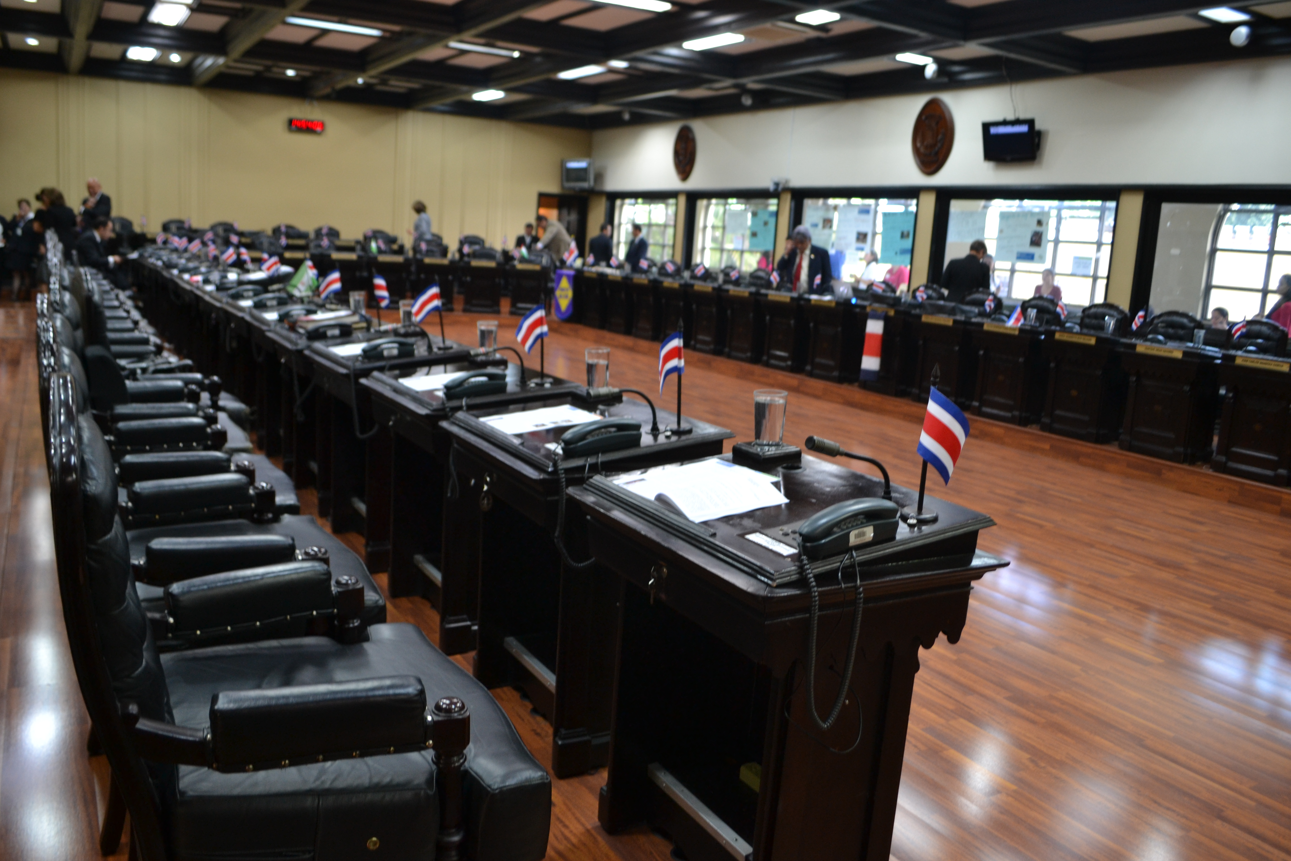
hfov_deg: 67.4
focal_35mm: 27
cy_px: 430
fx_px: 968
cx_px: 646
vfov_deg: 47.9
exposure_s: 1/15
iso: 500
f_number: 3.5
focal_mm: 18
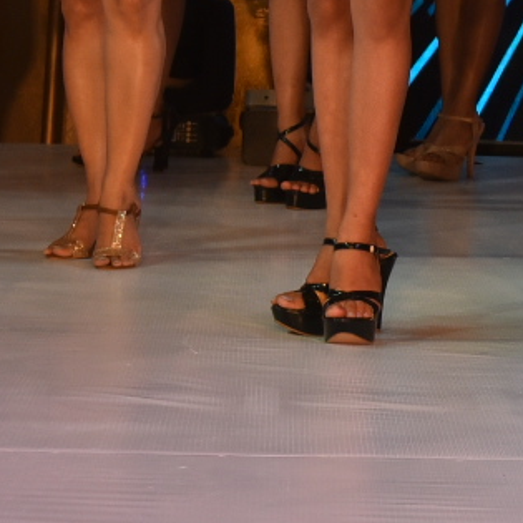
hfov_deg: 8.3
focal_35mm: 201
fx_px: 3436
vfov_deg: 8.5
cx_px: 1064
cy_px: -236
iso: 500
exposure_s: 1/160
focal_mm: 46
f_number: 7.1
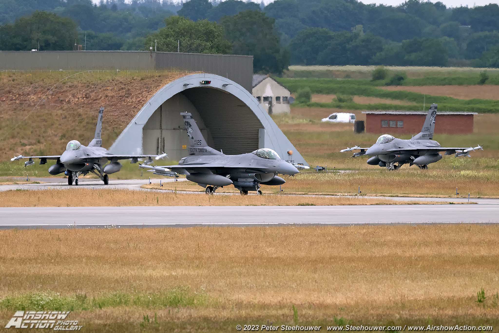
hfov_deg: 4.1
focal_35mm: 500
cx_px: 250
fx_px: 6934
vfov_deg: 2.8
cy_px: 166
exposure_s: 1/2000
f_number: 6.3
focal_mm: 500
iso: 1250
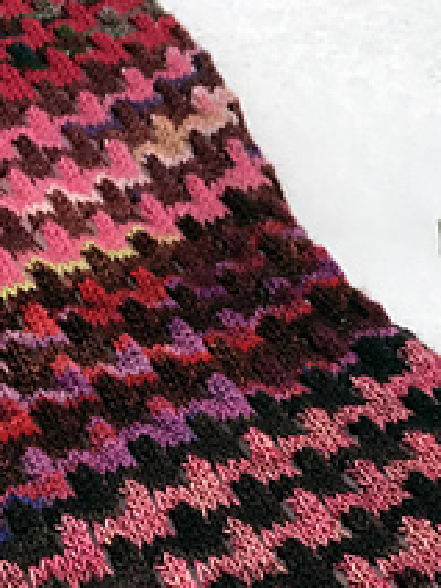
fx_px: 1121
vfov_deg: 28.4
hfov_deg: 22.2
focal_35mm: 66
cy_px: 510
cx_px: 196
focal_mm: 3.99
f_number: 1.8
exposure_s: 1/40
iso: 25
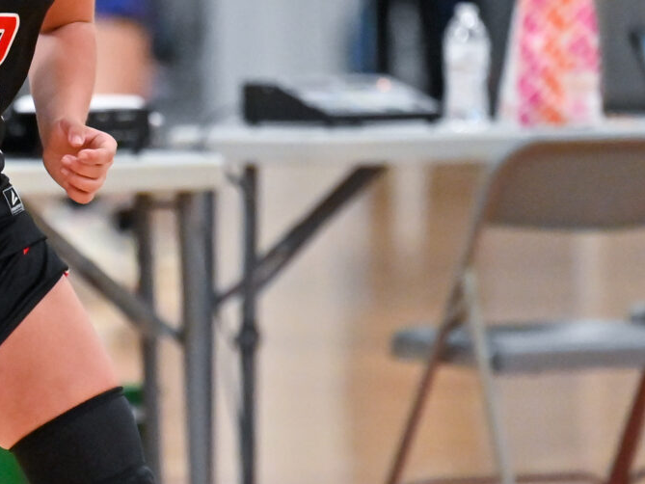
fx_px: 13698
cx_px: 13
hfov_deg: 2.7
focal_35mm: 735
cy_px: 227
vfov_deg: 2.0
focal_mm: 200
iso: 4000
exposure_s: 1/1250
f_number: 2.8
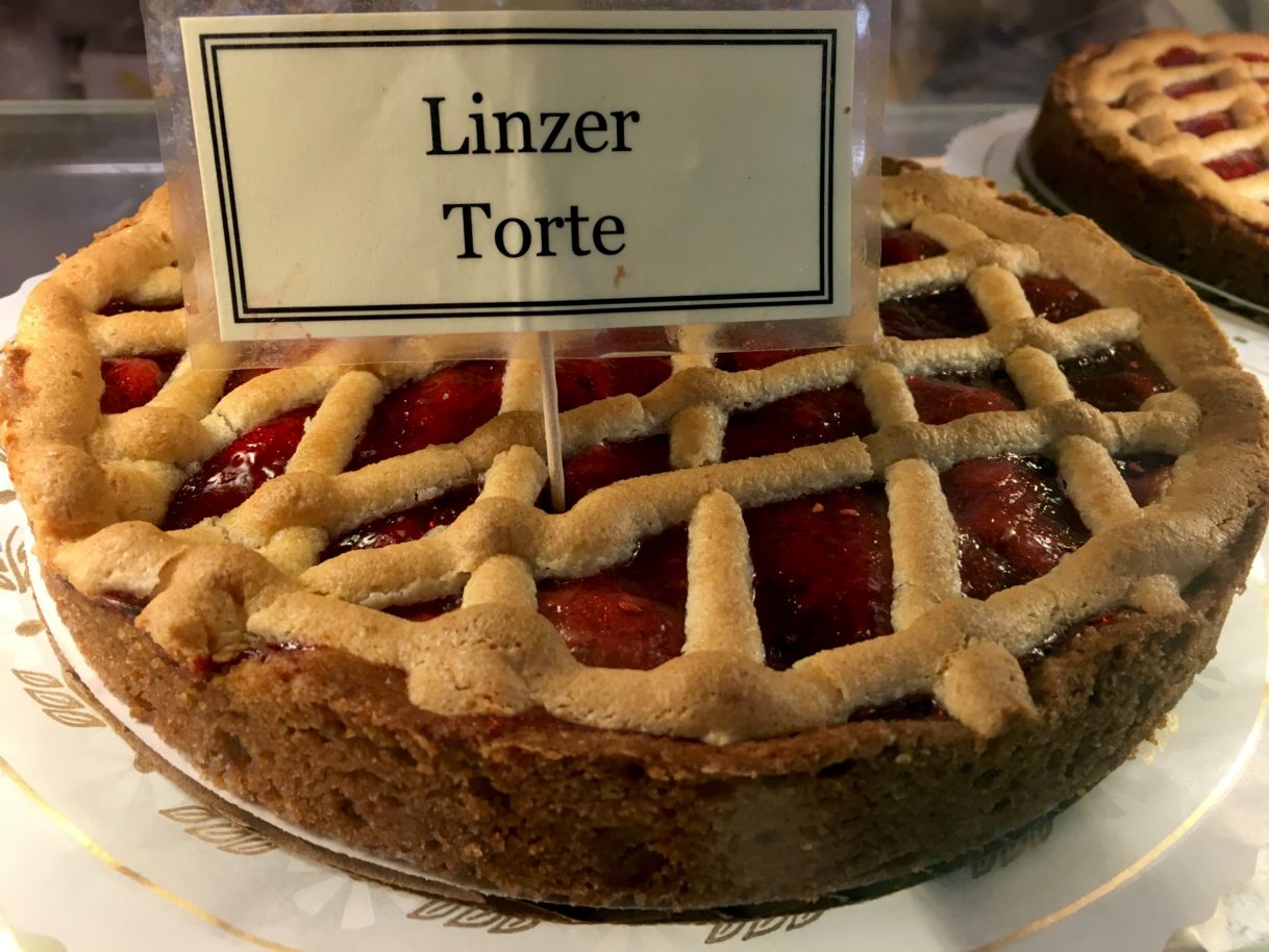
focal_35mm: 29
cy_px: 476
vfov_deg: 48.2
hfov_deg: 61.6
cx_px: 634
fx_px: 1063
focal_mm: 4.15
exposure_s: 1/30
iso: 64
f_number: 2.2
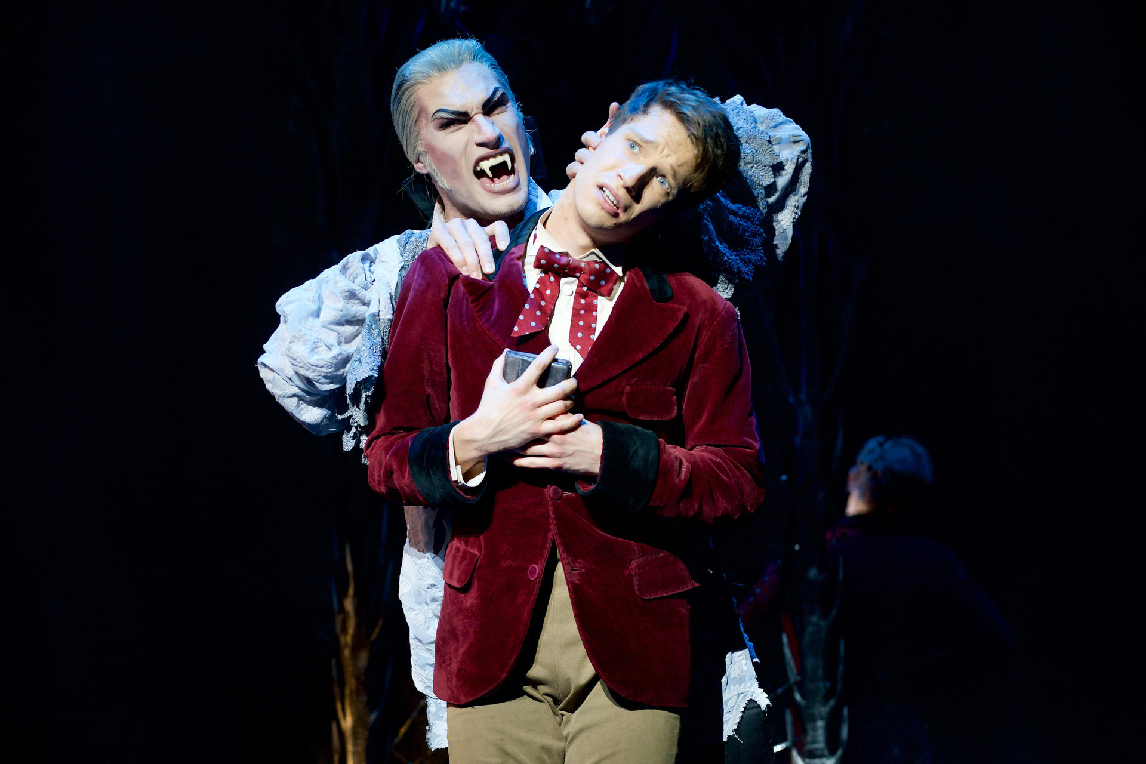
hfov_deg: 18.3
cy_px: 382
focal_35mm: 112
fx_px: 3565
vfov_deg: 12.2
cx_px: 573
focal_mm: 112
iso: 1250
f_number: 4
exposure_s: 1/160
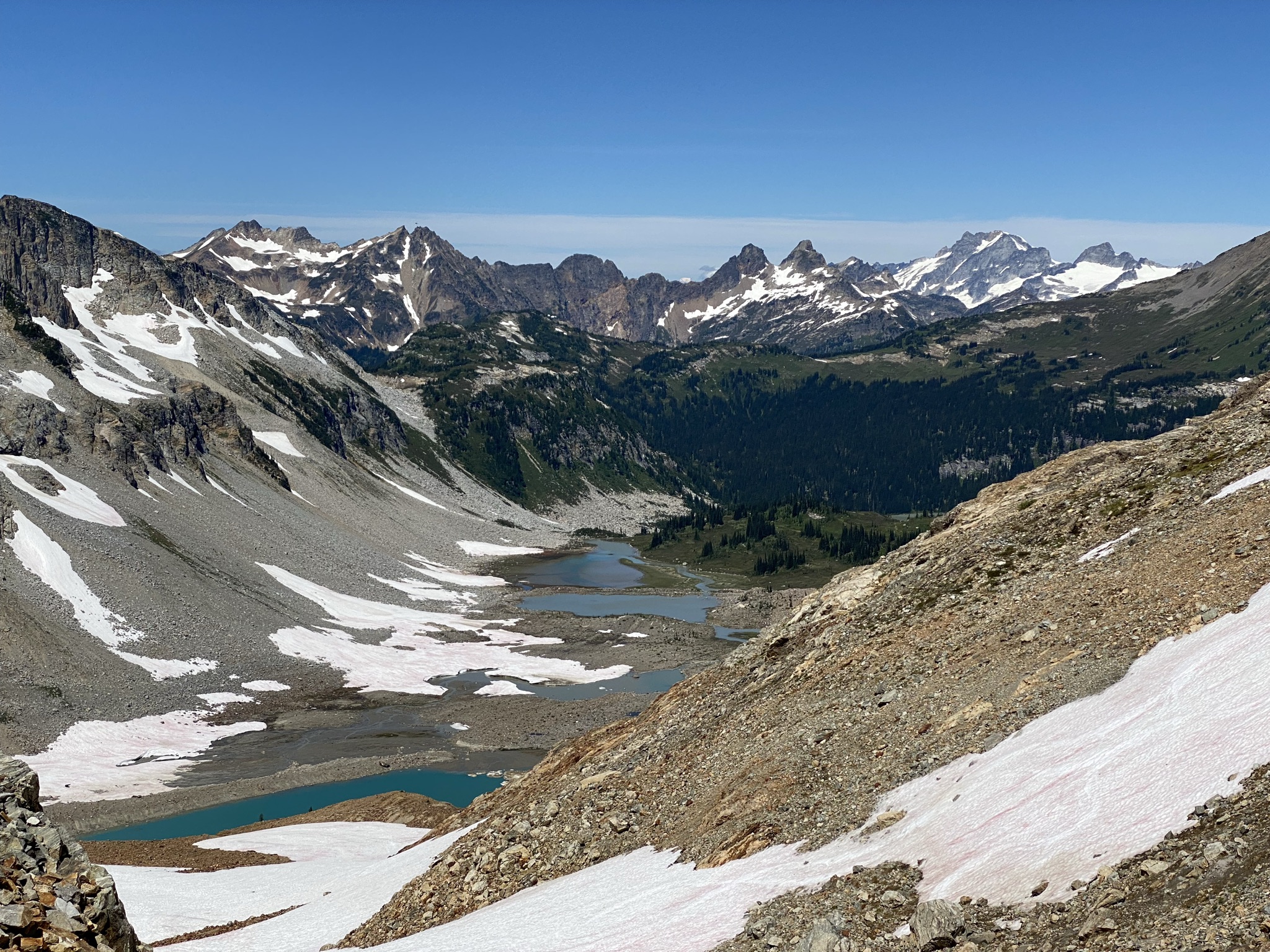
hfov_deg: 36.8
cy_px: 476
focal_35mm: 52
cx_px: 635
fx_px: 1908
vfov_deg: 28.0
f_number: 2
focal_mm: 6
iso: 20
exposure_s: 1/3425
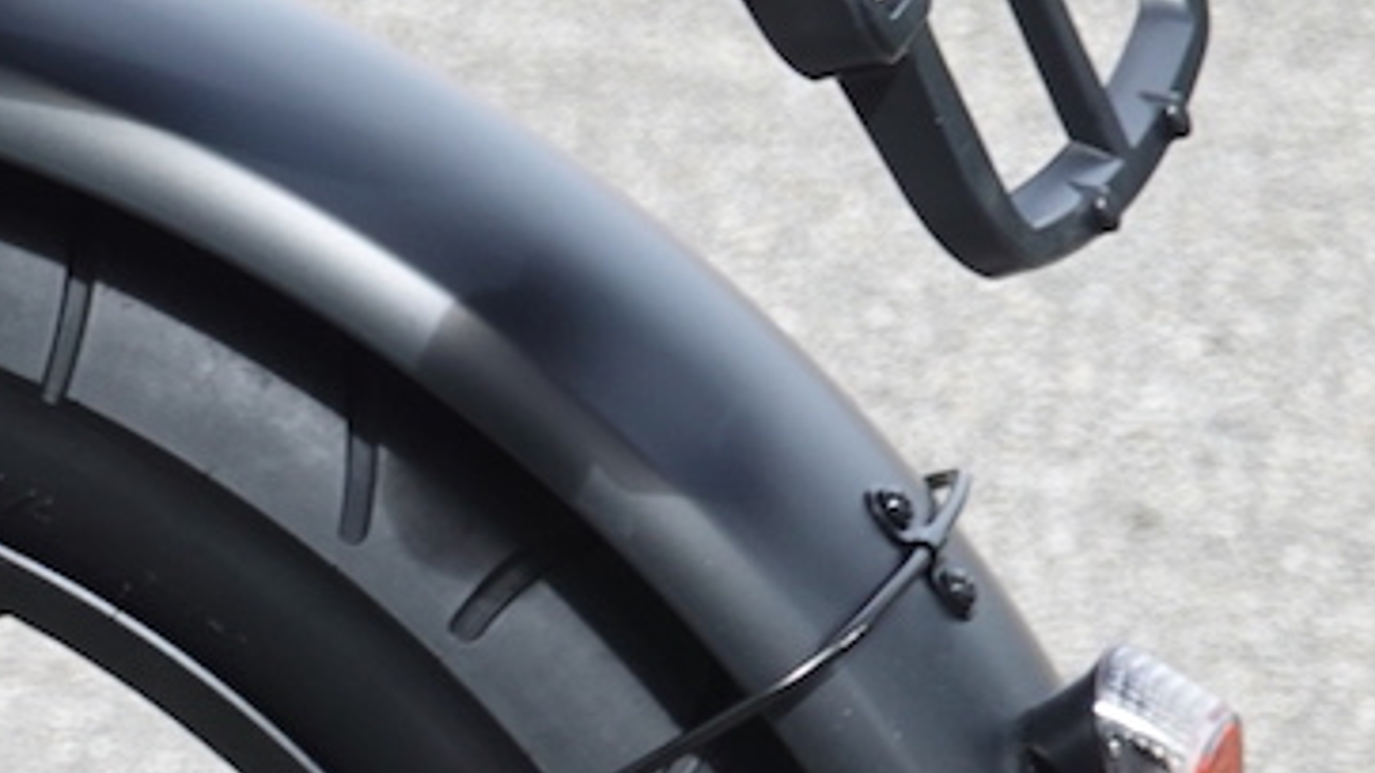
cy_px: -63
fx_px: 23402
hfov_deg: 3.4
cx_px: -860
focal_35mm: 642
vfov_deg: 1.9
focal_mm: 57.82
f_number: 4.5
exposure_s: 1/250
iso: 100
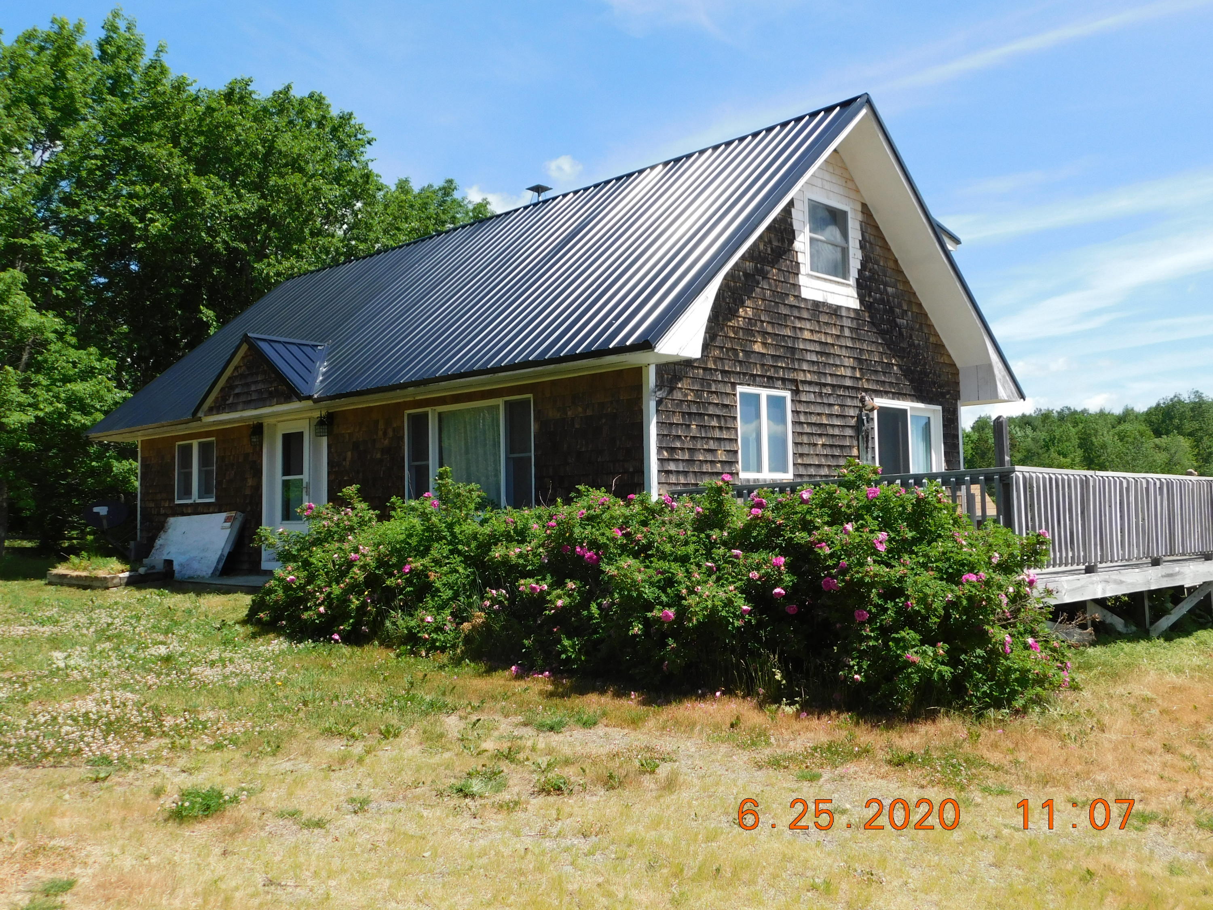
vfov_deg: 46.8
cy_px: 455
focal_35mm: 30
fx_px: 1051
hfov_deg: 60.0
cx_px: 606
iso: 125
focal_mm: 5.3
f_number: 3.2
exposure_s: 1/1000
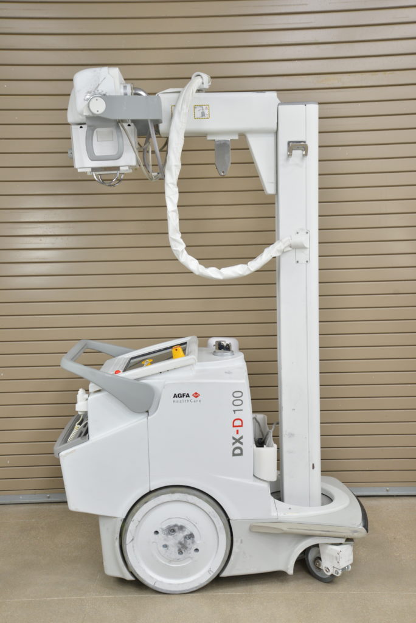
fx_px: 727
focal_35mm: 42
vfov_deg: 46.4
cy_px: 312
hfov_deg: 31.9
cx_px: 208
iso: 1000
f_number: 6.3
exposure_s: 1/60
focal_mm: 42
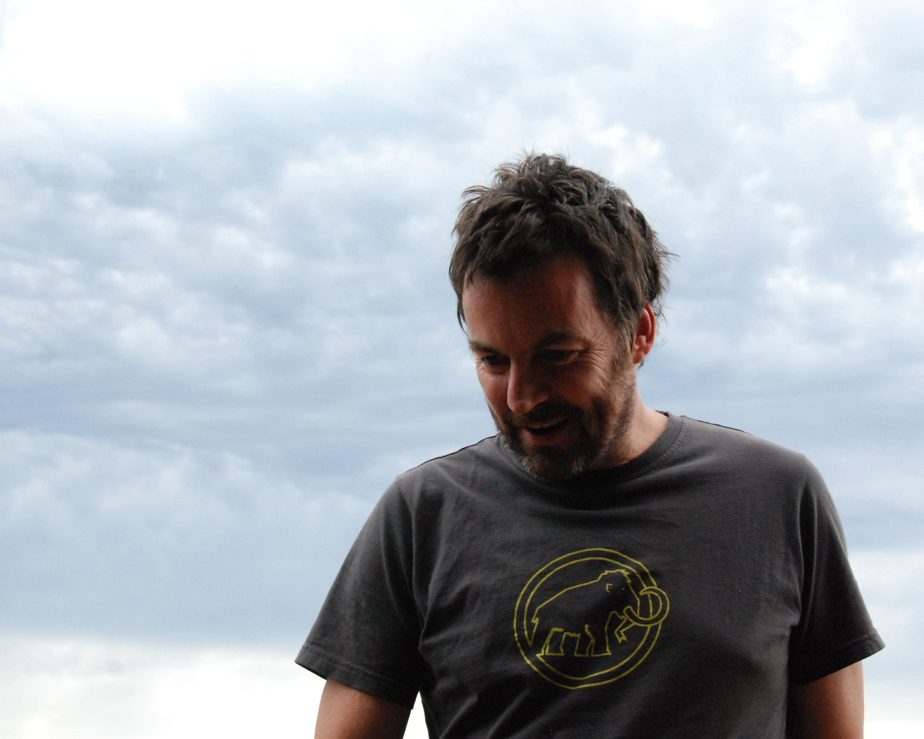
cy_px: 370
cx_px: 518
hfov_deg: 32.4
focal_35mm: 58
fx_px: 1586
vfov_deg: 26.2
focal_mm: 34
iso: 1600
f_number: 8
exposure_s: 1/250
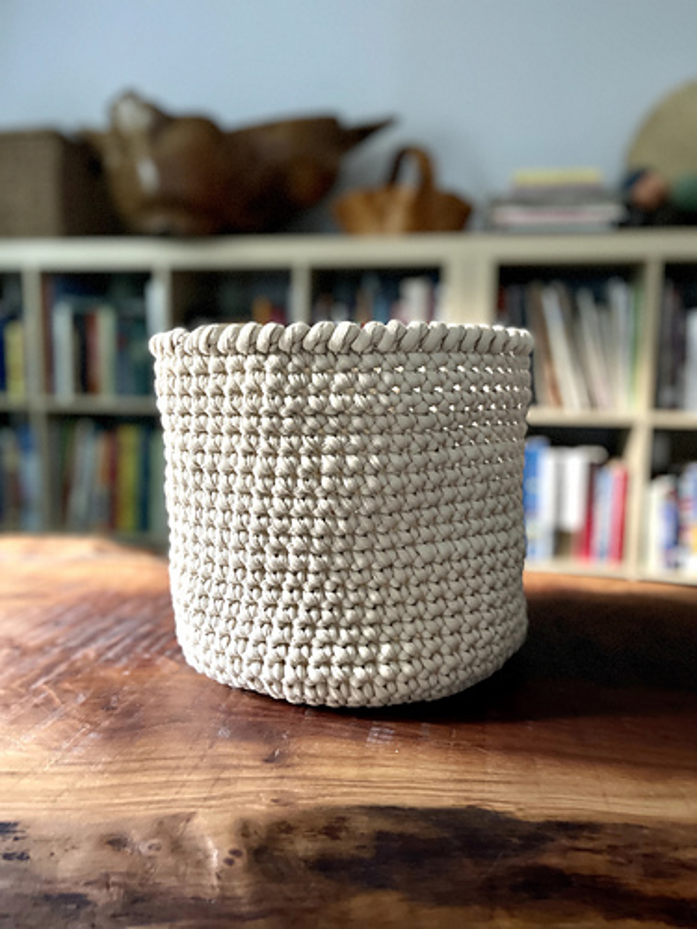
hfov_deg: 53.1
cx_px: 348
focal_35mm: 26
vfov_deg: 67.3
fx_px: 698
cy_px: 464
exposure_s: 1/33
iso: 640
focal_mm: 5.1
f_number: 1.6
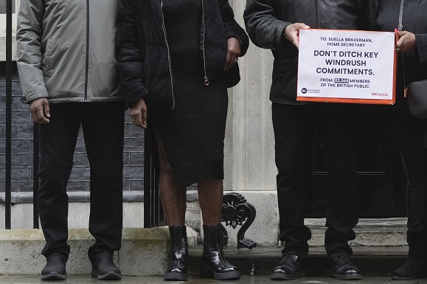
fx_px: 2453
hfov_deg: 9.9
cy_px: 48
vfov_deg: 6.6
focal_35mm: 207
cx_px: 366
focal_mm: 117
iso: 1000
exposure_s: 1/320
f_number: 4.5
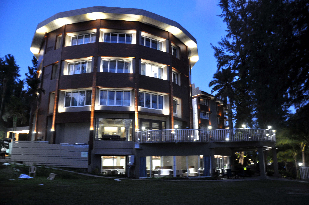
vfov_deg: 47.8
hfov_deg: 67.4
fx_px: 231
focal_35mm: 27
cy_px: 102
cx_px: 154
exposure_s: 1/3
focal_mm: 18
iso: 500
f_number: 3.5
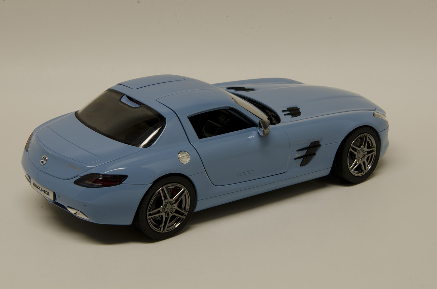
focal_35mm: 98
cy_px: 144
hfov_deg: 21.0
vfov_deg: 14.0
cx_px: 218
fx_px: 1181
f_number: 20
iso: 100
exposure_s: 1.3
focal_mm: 65
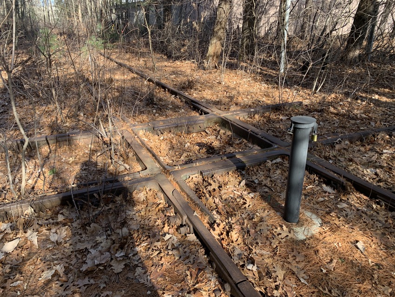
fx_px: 297
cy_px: 148
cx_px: 198
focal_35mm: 26
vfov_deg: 53.1
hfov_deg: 67.3
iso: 25
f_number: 1.8
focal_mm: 4.25
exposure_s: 1/231
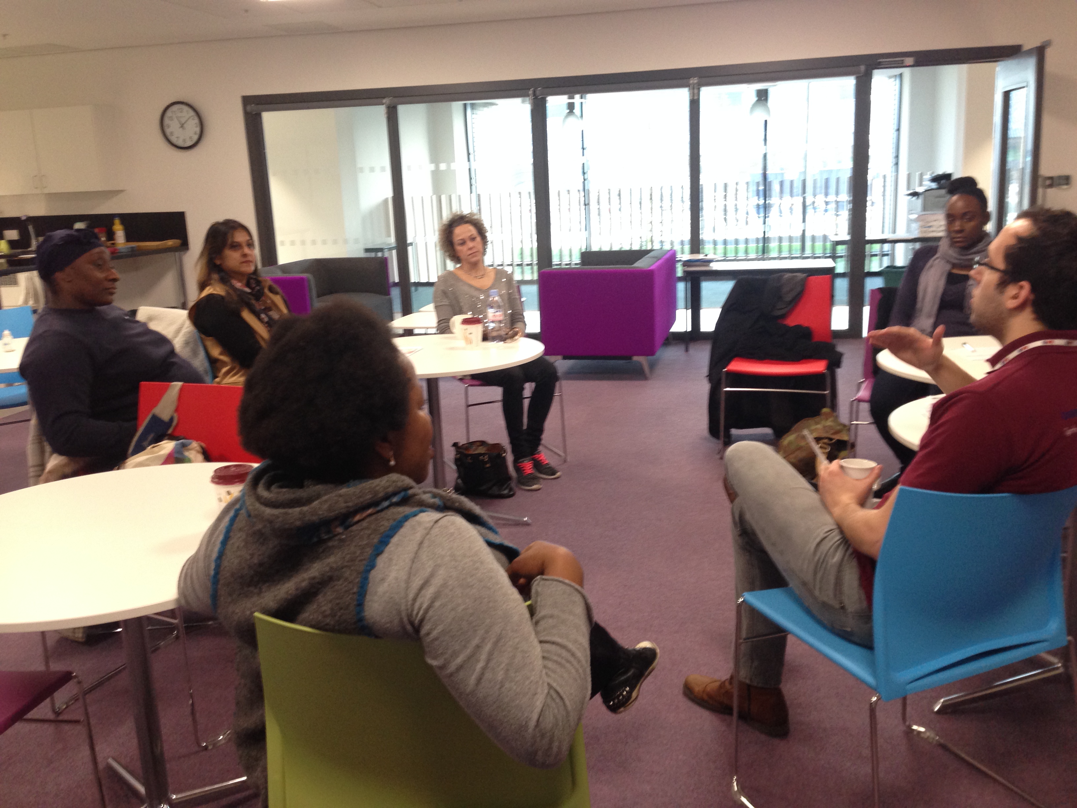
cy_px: 404
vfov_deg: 42.9
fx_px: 1027
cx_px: 538
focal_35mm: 33
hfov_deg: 55.4
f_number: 2.4
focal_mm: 4.12
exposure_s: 1/20
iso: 125
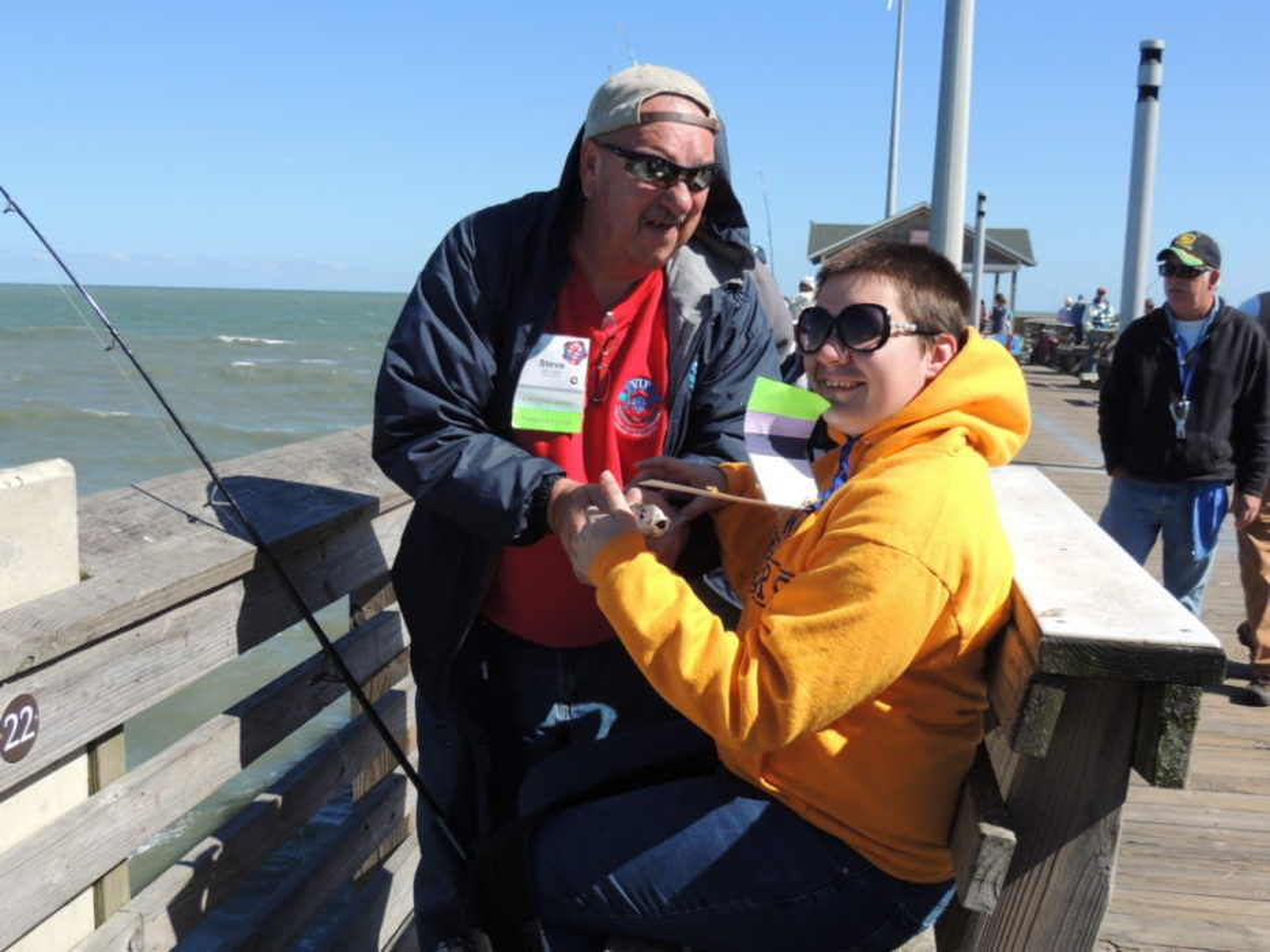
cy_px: 476
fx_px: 1284
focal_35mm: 35
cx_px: 635
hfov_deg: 52.6
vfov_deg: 40.7
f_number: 3.3
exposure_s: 1/1000
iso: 100
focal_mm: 6.2
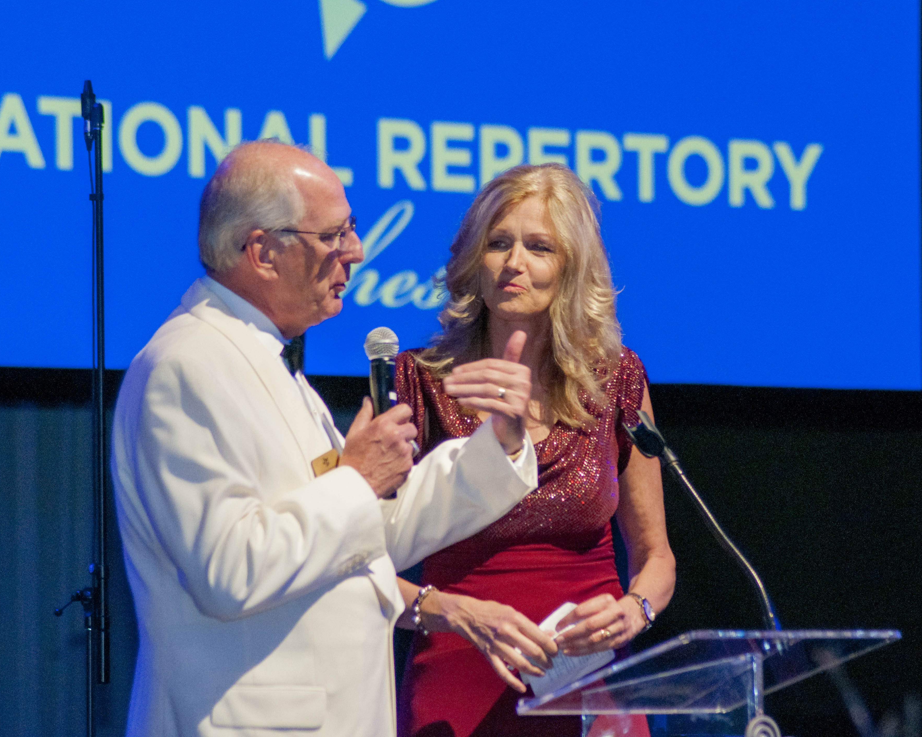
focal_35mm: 289
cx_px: 467
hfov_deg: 6.7
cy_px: 368
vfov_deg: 5.4
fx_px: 7885
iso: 400
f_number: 5.6
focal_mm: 170
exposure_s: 1/200
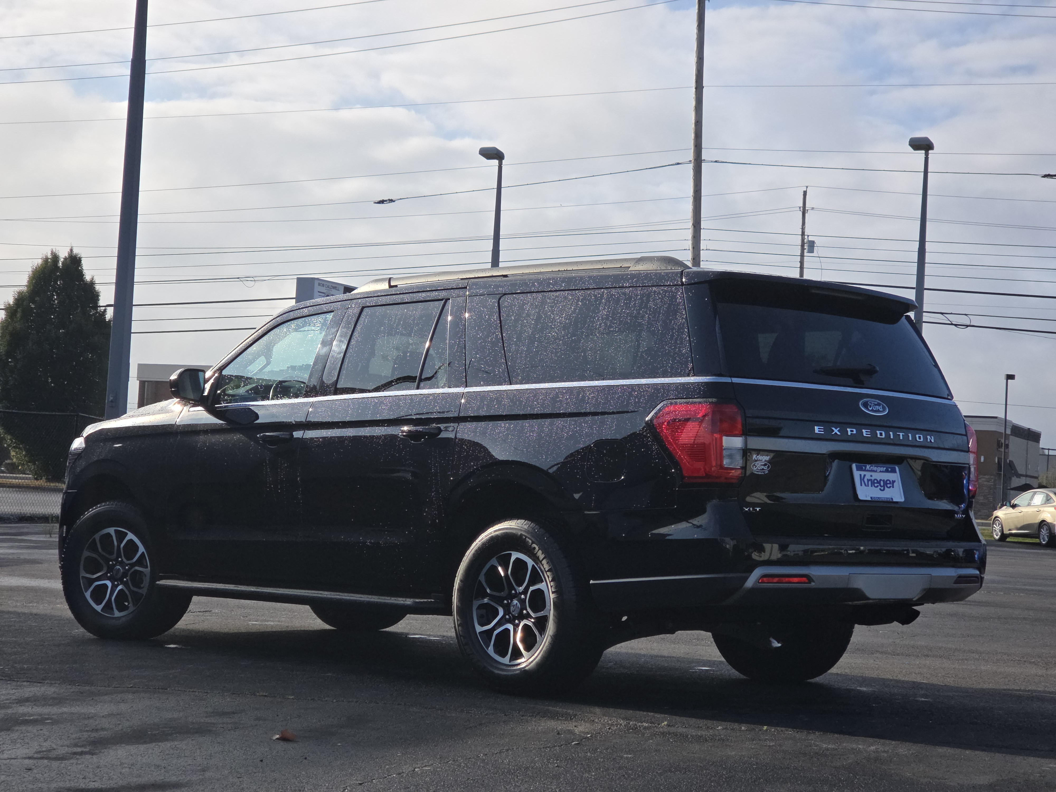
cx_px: 528
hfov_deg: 28.2
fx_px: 2105
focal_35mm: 69
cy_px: 396
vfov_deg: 21.3
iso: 25
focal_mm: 7
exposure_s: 1/1300
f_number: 2.4
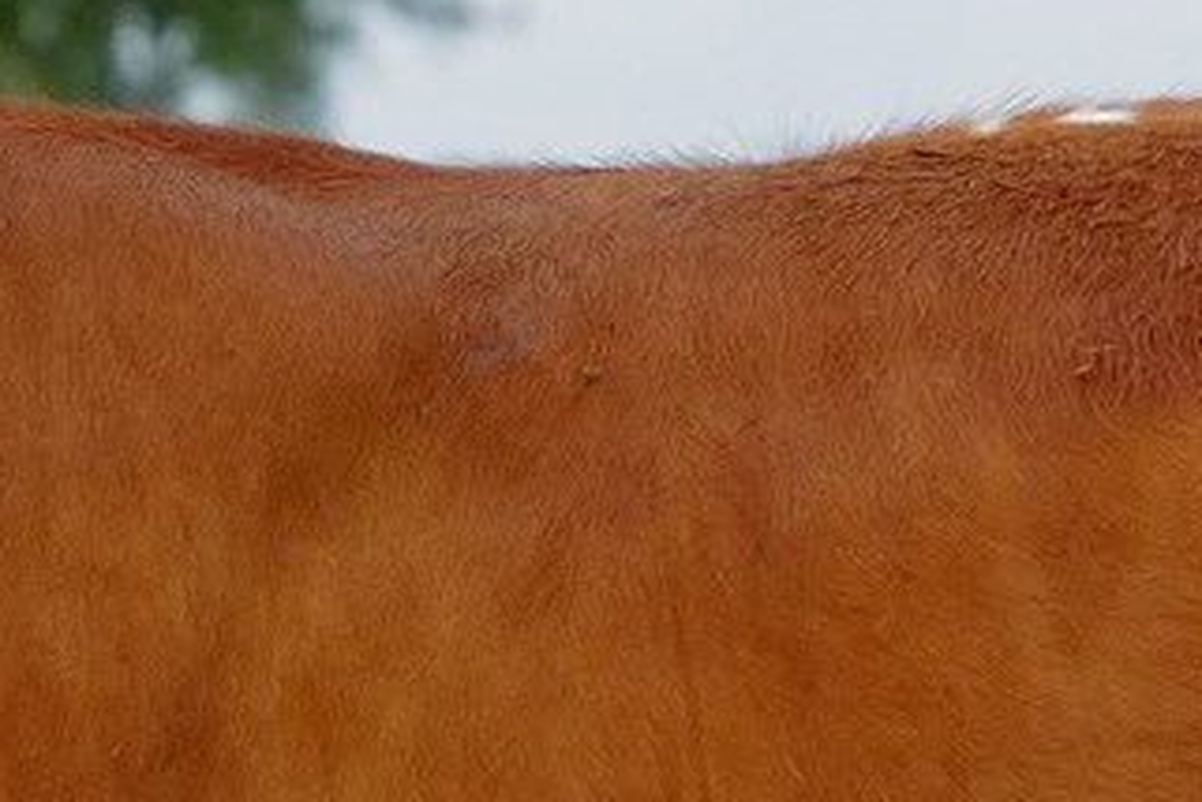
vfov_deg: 2.0
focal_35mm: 676
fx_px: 22569
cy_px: 1497
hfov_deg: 3.1
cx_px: 258
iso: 1600
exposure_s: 1/1000
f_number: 5
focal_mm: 70
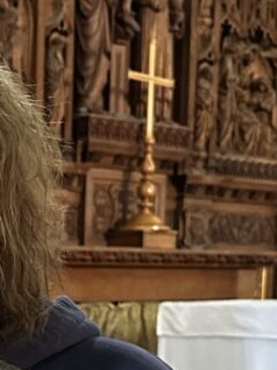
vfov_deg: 18.6
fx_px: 1068
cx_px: -113
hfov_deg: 14.0
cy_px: 440
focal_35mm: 100
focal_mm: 6.86
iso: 800
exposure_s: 1/60
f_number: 1.78
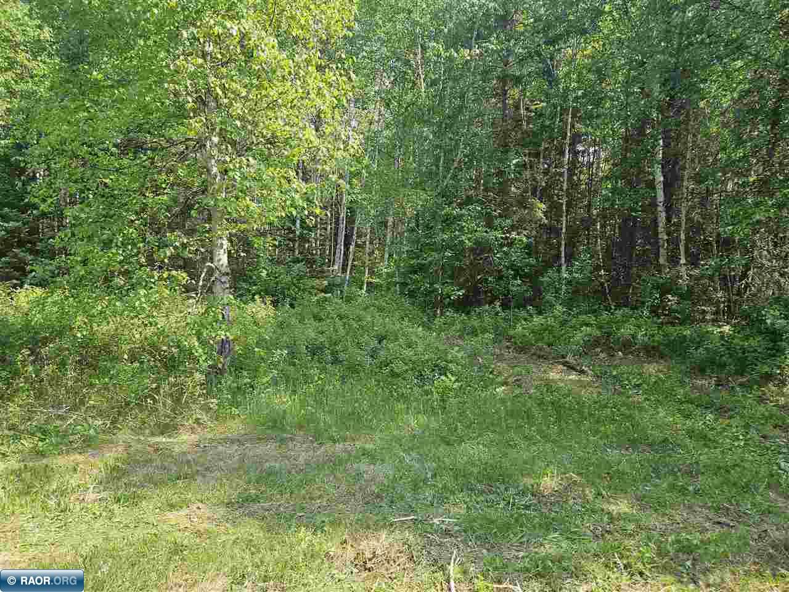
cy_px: 296
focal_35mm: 23
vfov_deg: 58.9
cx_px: 394
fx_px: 524
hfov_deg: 73.9
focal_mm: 5.4
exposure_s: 1/405
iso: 25
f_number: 1.8
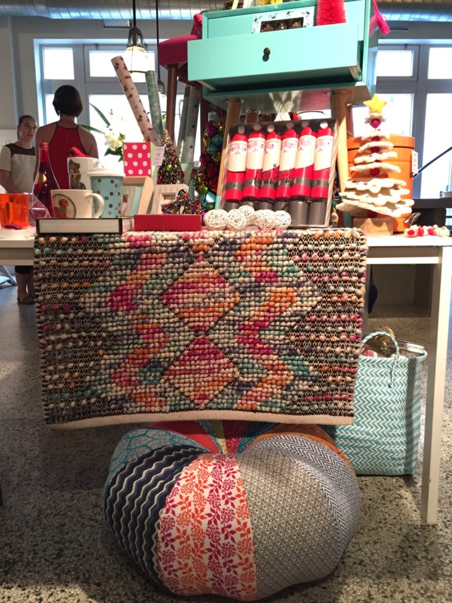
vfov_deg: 61.7
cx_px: 226
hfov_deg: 48.2
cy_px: 302
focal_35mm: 29
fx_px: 505
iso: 160
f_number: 2.2
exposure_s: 1/30
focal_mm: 4.15
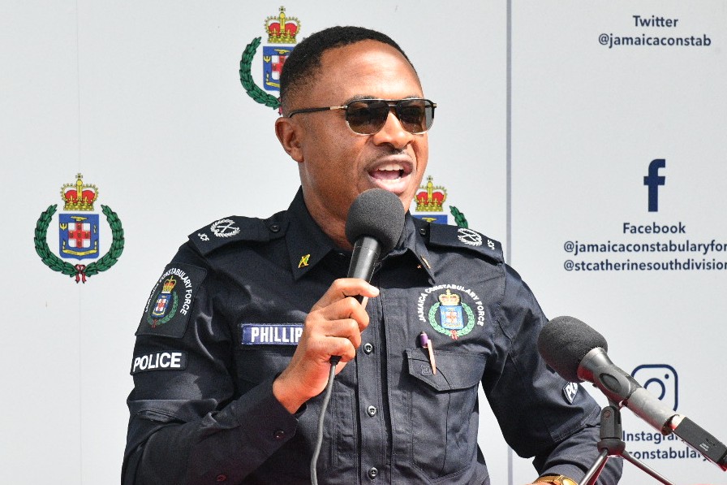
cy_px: 242
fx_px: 2423
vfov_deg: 11.4
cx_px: 364
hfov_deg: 17.1
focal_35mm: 120
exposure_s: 1/640
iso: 2500
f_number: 13
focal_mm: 120
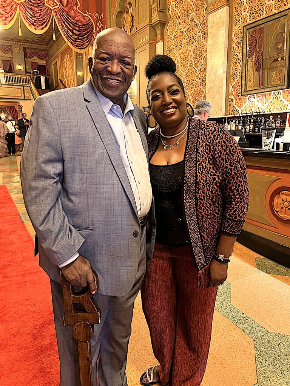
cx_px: 145
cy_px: 193
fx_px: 290
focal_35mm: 26
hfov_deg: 53.1
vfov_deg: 67.3
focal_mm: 5.7
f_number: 1.5
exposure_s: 1/30
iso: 500
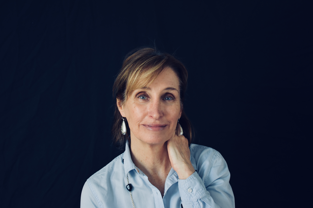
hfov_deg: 29.2
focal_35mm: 69
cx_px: 156
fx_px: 600
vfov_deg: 19.7
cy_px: 104
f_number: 5.3
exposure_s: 1/30
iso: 1600
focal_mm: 46
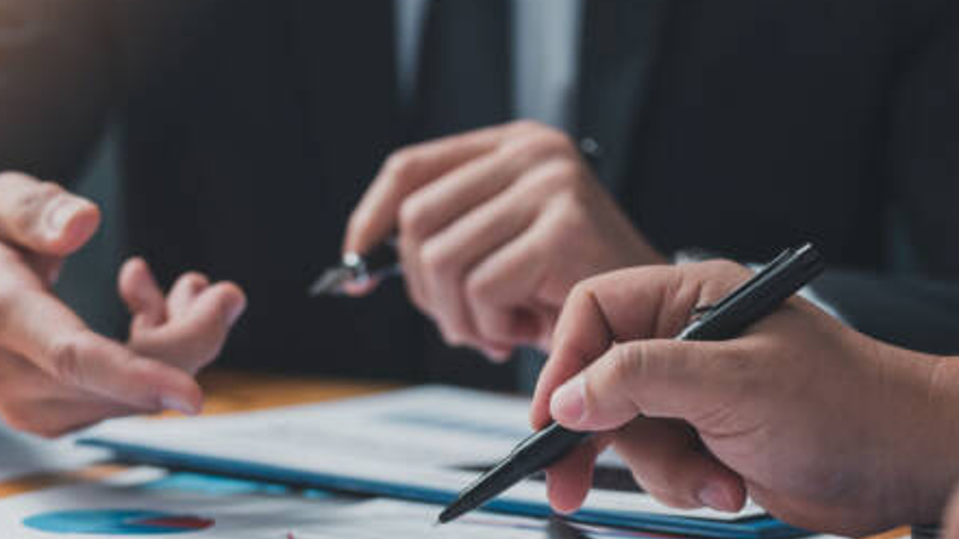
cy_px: 368
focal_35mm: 155
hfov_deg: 13.9
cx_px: 407
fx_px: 3941
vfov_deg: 7.8
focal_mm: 85
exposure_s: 1/200
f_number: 2.8
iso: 200
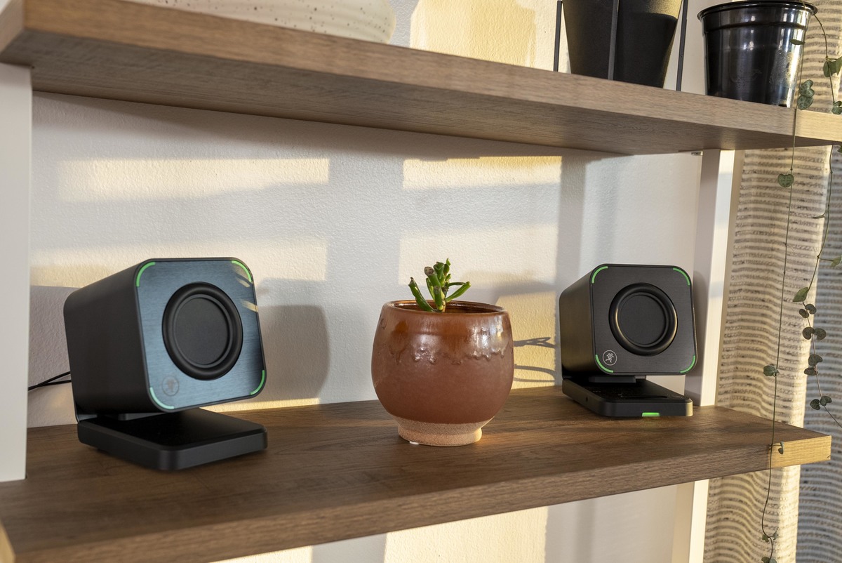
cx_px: 421
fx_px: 866
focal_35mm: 37
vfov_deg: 36.0
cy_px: 282
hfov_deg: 51.9
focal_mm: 37
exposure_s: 1/160
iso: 1600
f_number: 5.6
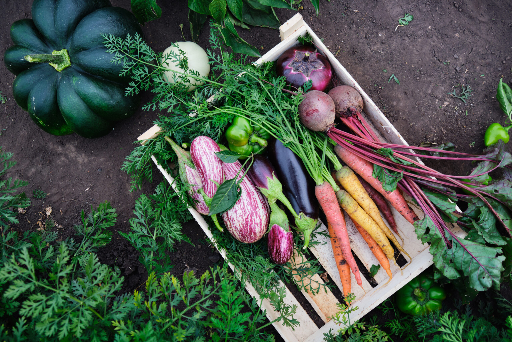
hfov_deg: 63.7
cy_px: 171
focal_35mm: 29
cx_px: 256
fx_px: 412
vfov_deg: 45.0
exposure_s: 1/27
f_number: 3.2
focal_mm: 19.6
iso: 320
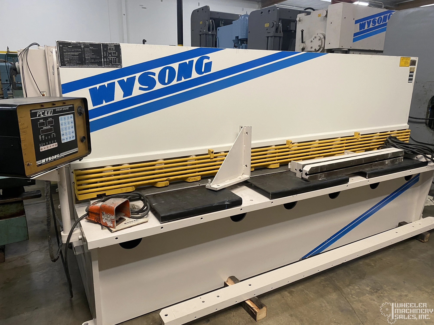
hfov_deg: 67.3
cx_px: 217
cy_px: 162
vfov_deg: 53.1
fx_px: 326
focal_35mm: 26
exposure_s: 1/82
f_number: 1.8
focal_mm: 4.25
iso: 125
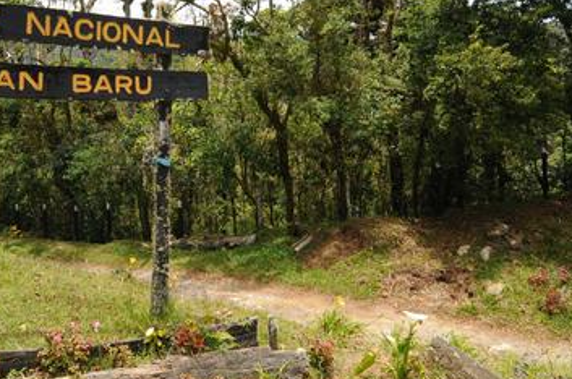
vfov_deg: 42.2
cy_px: 95
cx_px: 191
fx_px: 474
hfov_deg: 60.7
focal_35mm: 30
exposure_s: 1/800
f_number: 5.6
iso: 400
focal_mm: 11
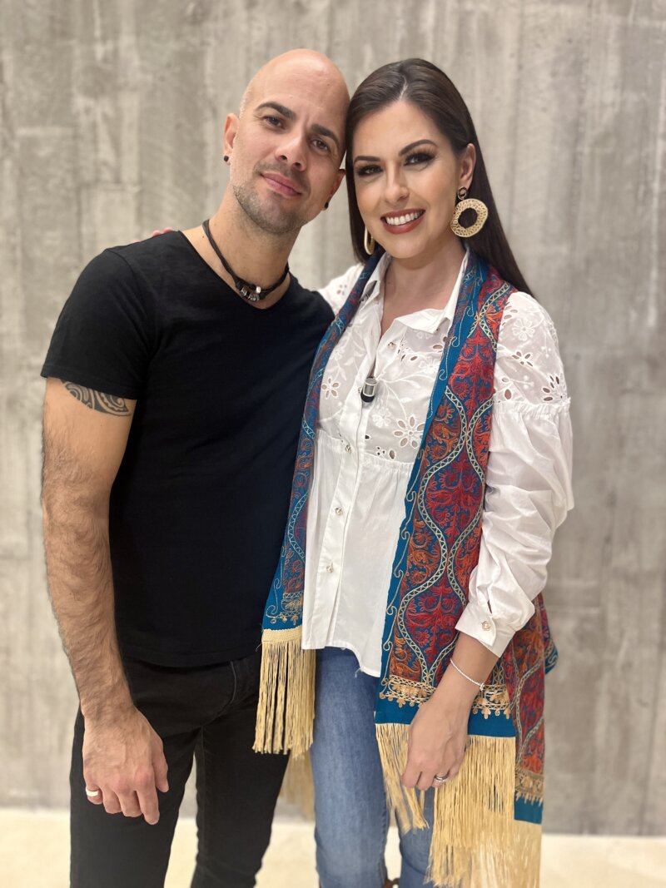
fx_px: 667
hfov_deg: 53.1
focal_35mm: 26
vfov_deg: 67.3
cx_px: 333
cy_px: 444
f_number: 1.6
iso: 250
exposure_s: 1/50
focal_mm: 5.1
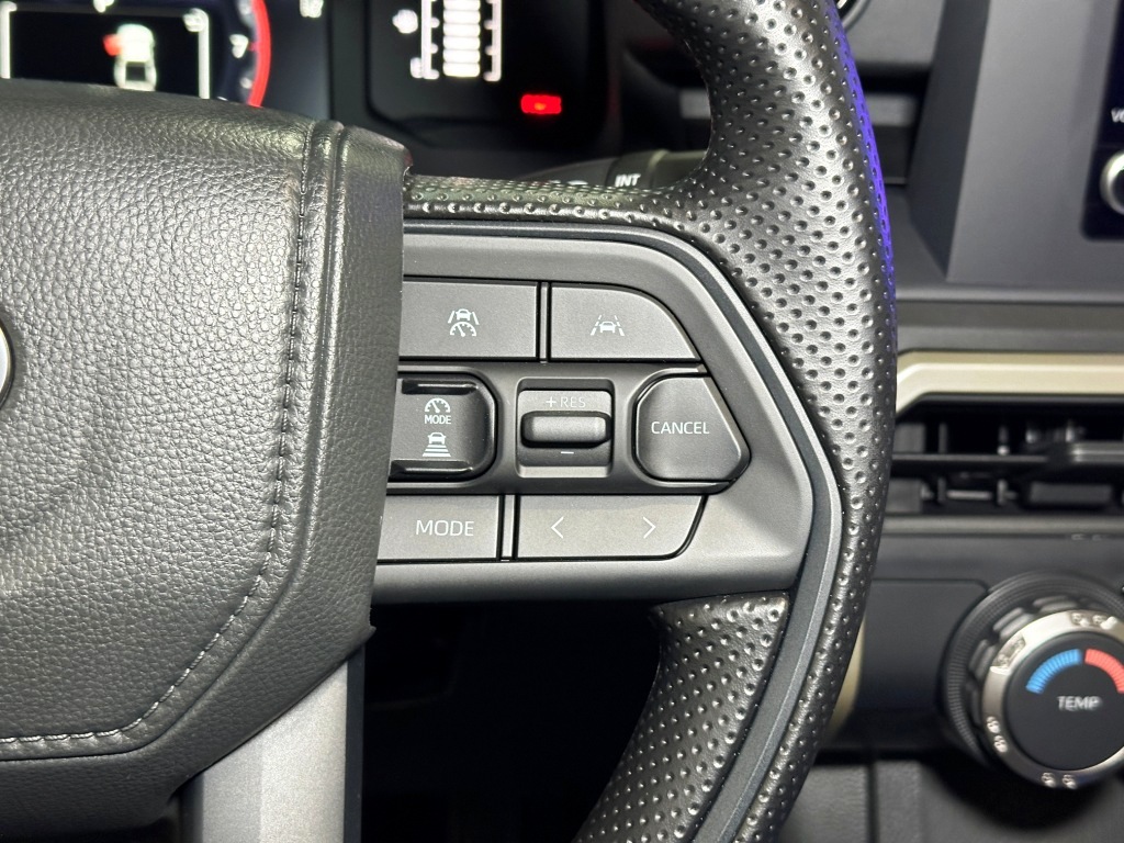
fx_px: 1559
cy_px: 422
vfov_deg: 30.3
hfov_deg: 39.7
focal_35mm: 48
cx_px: 562
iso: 400
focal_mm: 6.86
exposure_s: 1/40
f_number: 1.78
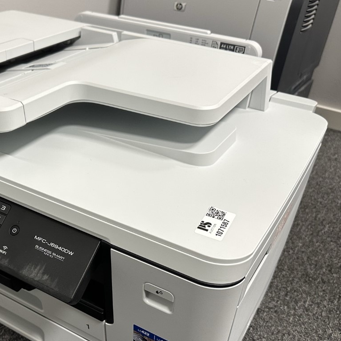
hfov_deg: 40.7
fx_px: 446
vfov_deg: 41.4
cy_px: 226
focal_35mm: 40
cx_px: 85
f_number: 1.78
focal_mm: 6.86
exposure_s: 1/109
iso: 200
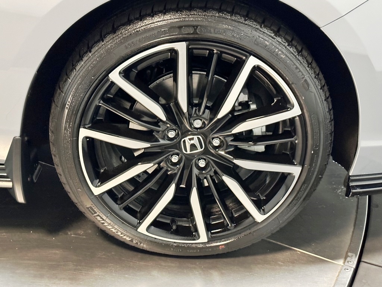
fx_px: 530
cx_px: 191
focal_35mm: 48
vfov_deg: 30.3
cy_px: 144
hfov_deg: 39.7
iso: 640
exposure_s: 1/30
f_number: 1.78
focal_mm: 6.86
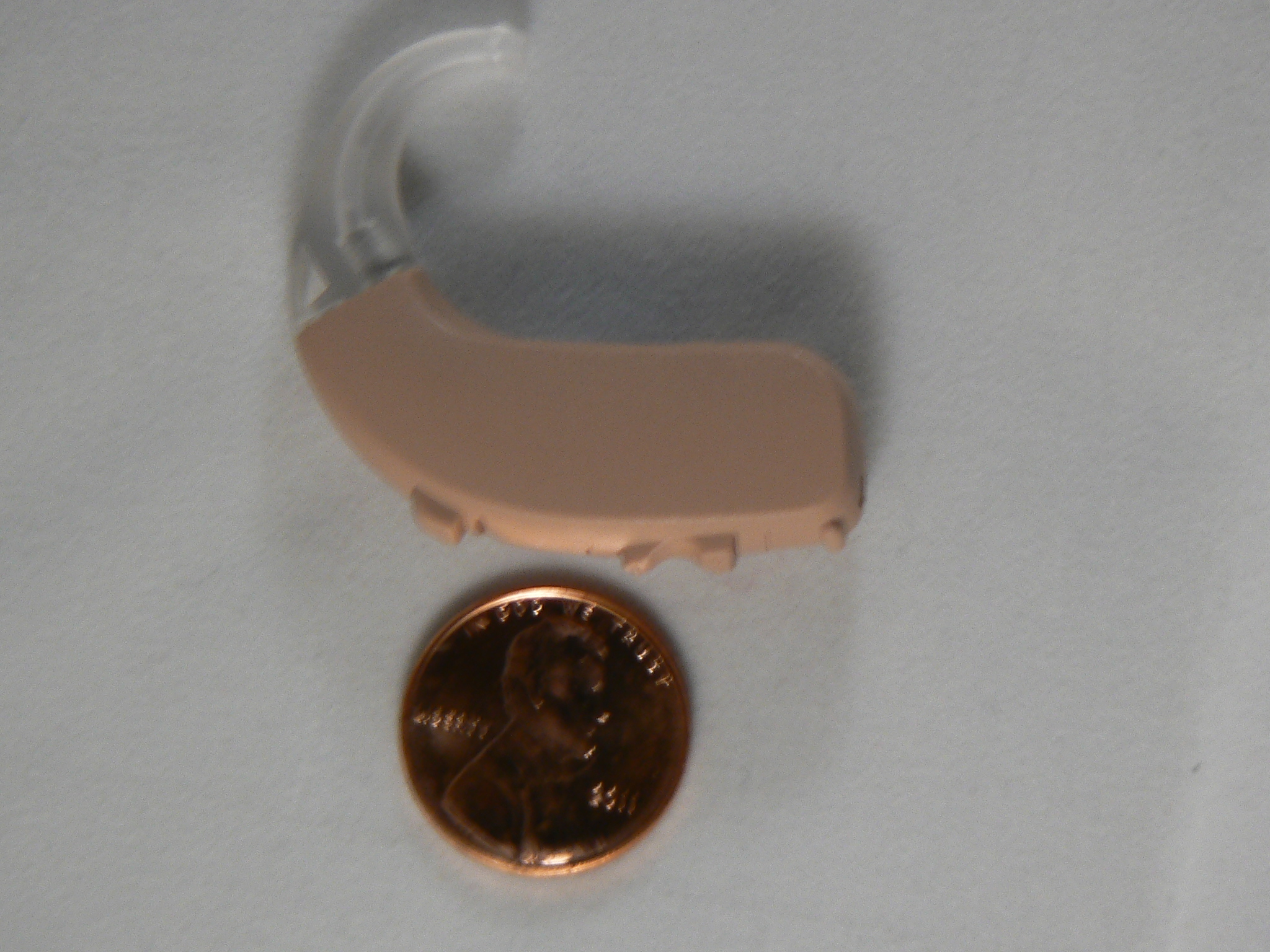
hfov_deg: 3.3
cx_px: 635
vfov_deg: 2.5
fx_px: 21793
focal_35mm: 594
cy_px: 476
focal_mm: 72
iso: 80
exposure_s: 1/30
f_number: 3.3
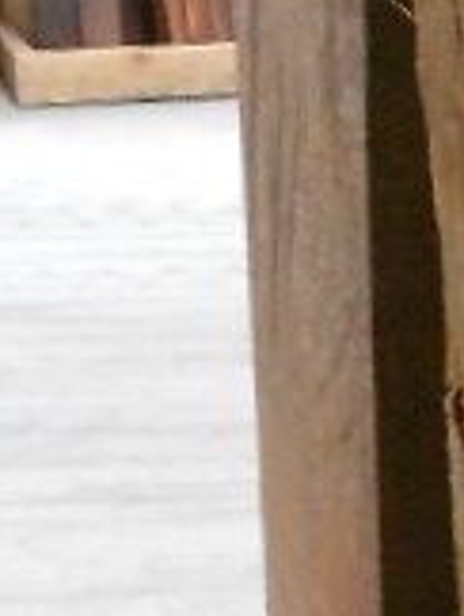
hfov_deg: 8.8
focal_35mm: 164
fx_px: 2923
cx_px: 749
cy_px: 1061
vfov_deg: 11.3
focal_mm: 4.6
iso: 400
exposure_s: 1/13
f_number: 3.2
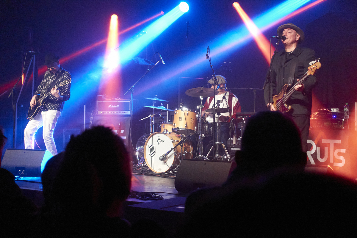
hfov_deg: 33.9
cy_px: 119
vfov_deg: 23.0
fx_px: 585
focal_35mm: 59
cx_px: 178
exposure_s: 1/160
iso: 6400
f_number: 2.8
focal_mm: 21.79
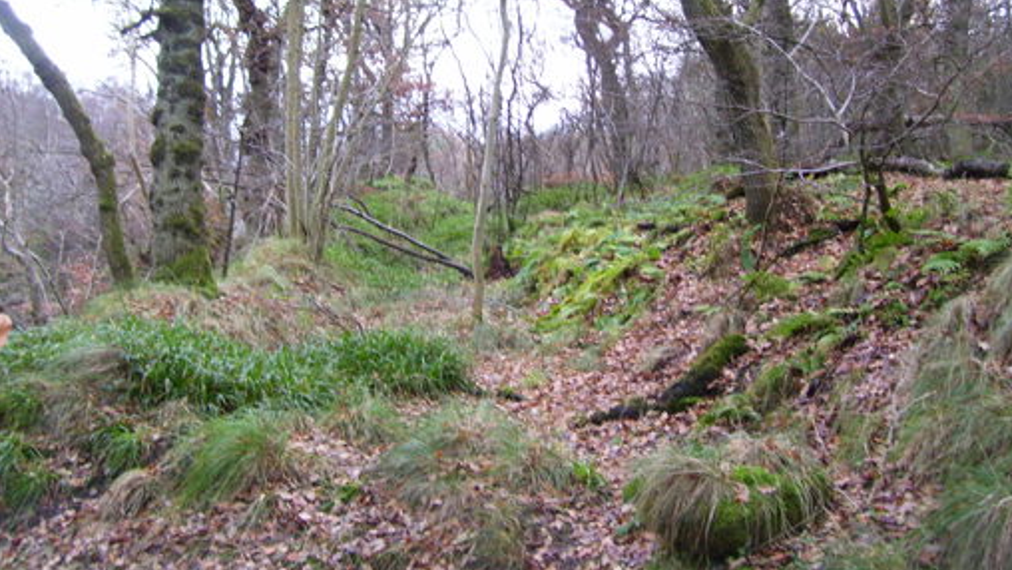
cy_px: 207
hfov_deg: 49.4
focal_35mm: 41
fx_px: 1100
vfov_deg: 28.9
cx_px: 511
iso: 125
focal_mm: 6
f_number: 2.7
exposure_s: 1/30
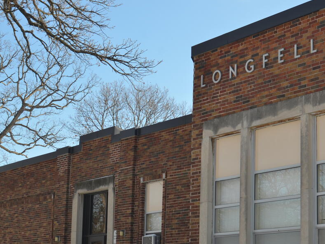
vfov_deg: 18.0
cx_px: 204
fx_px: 767
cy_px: 152
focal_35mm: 82
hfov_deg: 23.8
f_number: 8
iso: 160
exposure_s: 1/250
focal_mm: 35
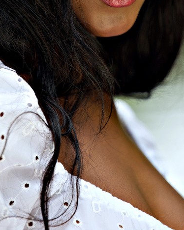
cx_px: 105
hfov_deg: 4.9
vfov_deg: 6.2
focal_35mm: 314
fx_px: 2139
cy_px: 22
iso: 125
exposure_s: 1/160
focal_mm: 145
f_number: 3.2
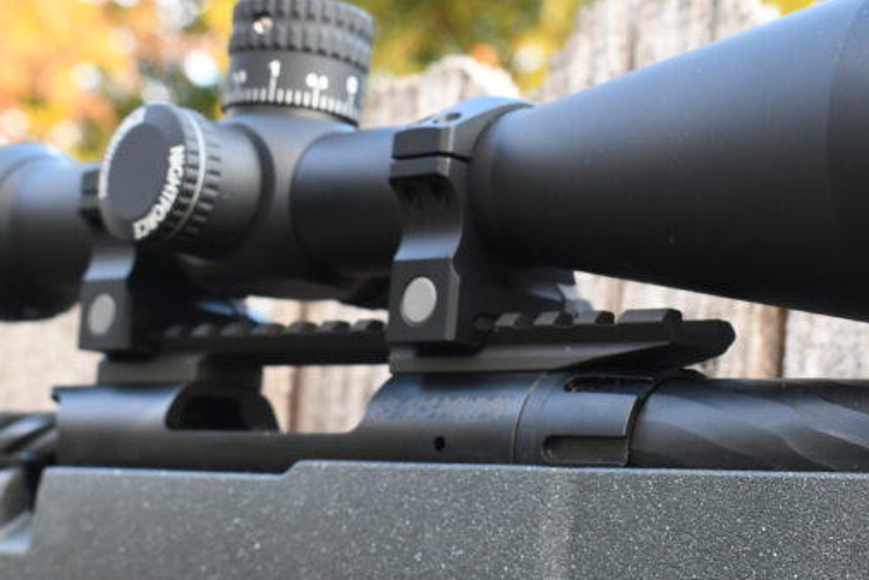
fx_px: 2246
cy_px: 361
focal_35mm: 93
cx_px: 471
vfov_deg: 14.7
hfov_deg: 21.9
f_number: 8
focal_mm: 31
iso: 1250
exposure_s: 1/60
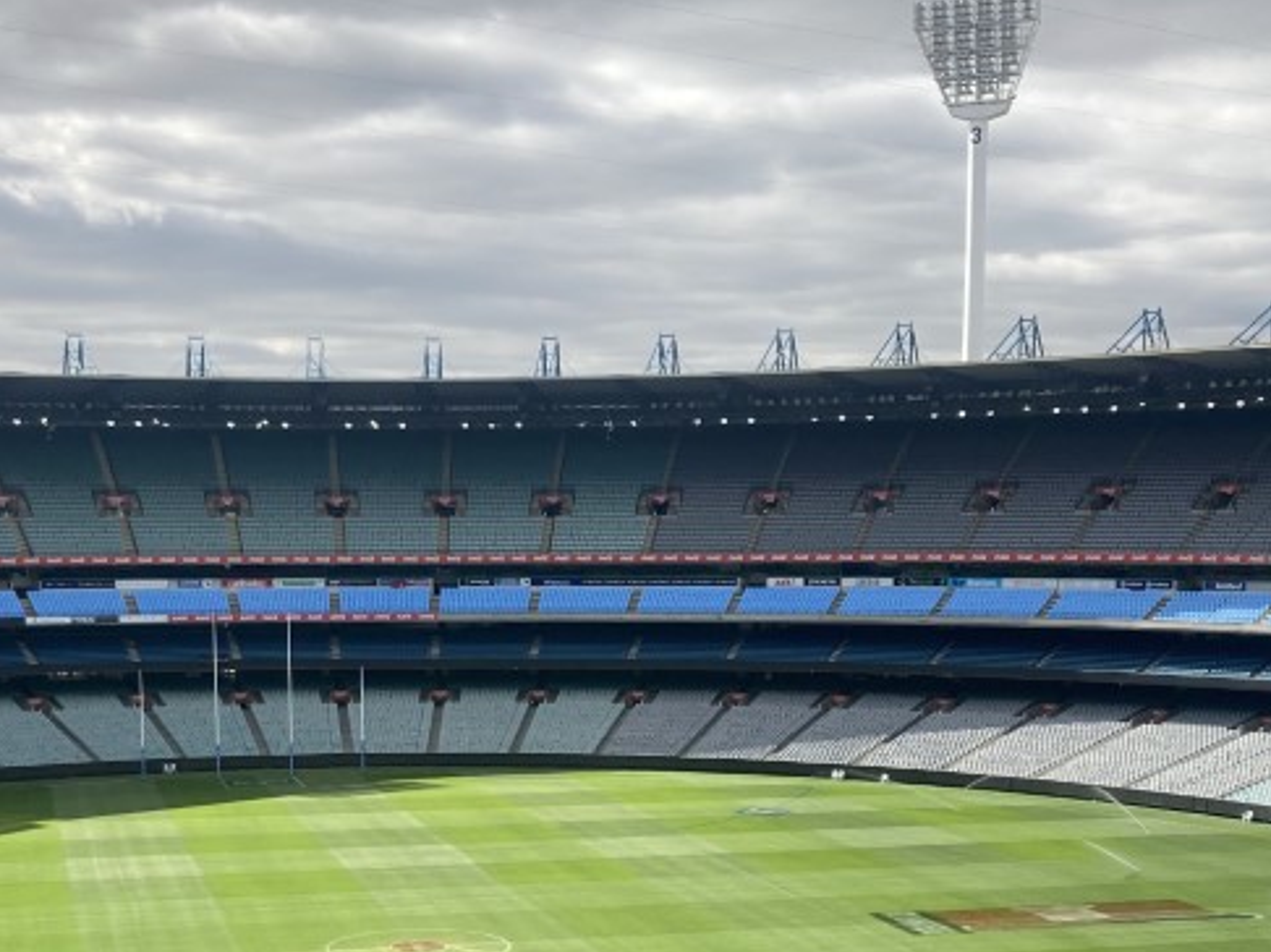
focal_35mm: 59
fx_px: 2165
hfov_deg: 32.7
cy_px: 808
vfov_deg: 24.3
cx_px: 539
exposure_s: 1/1600
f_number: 1.8
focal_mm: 3.99
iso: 20
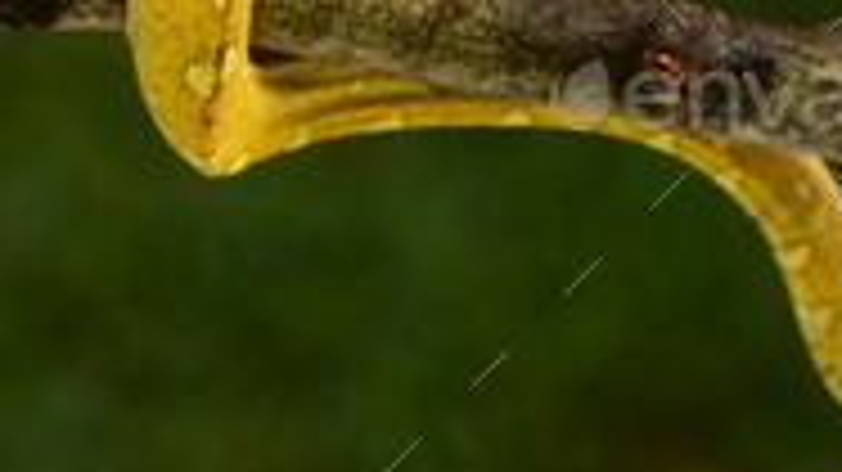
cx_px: 63
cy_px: 310
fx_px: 7744
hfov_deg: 6.2
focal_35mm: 347
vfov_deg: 3.5
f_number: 9
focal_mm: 105
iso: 100
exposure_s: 1/125
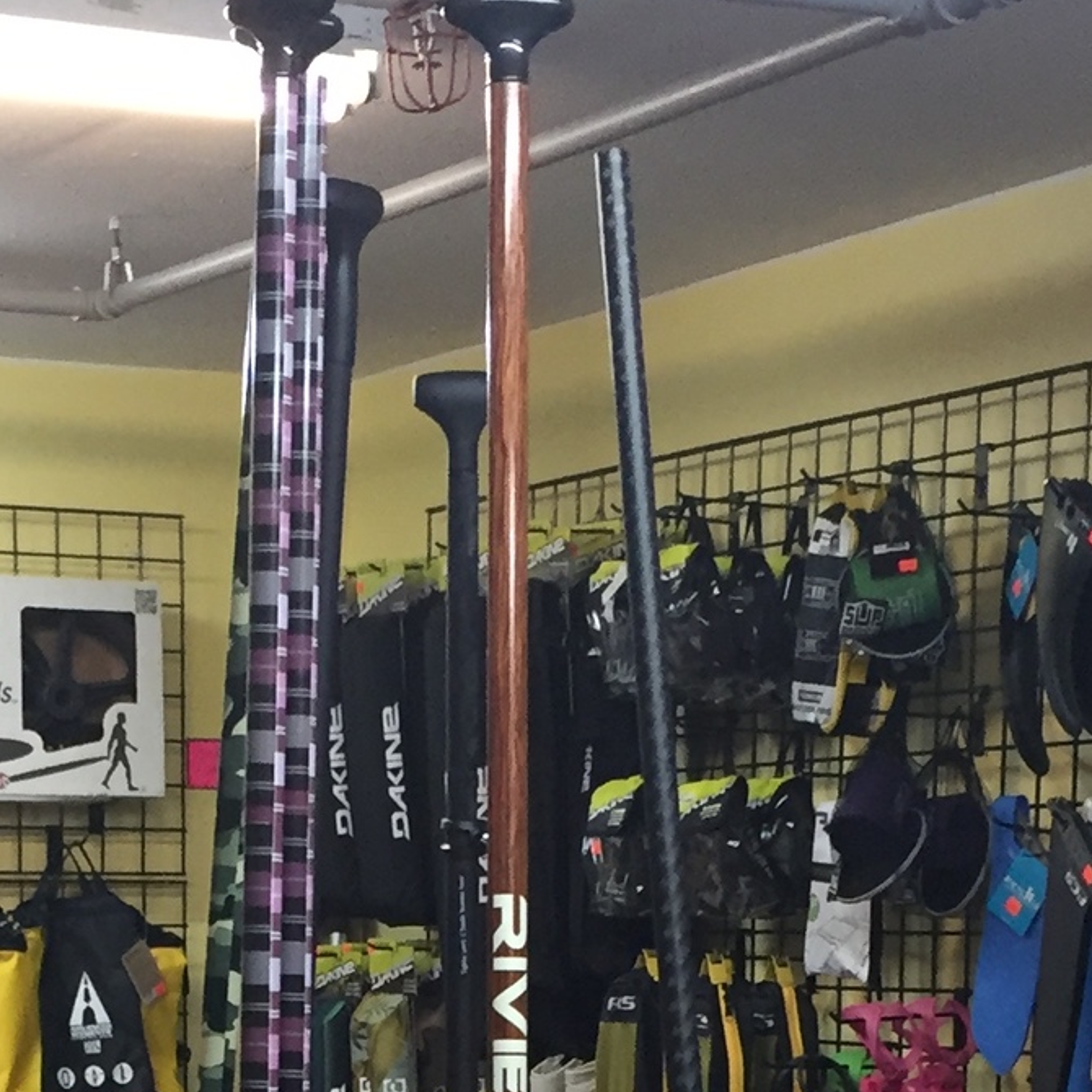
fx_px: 3640
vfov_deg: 16.0
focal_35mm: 102
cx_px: 387
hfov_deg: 17.0
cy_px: 1483
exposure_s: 1/30
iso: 125
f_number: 2.2
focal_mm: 4.15
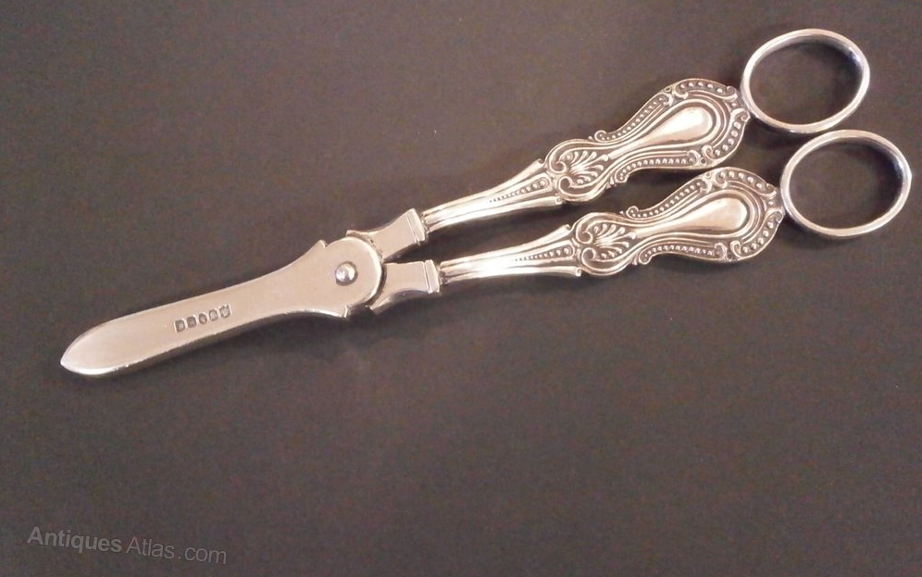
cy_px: 249
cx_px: 461
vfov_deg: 25.8
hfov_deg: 40.3
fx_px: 1257
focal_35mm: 50
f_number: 3.4
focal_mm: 8.3
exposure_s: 1/20
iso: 1600
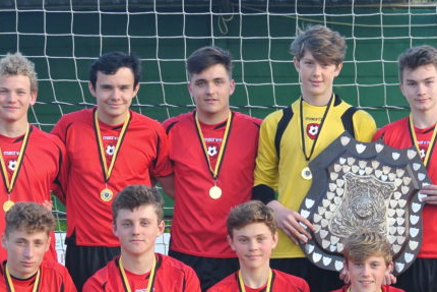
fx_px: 2343
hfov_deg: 10.6
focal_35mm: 193
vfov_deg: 7.1
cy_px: 307
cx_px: 327
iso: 100
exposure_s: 1/100
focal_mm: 30
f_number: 3.8
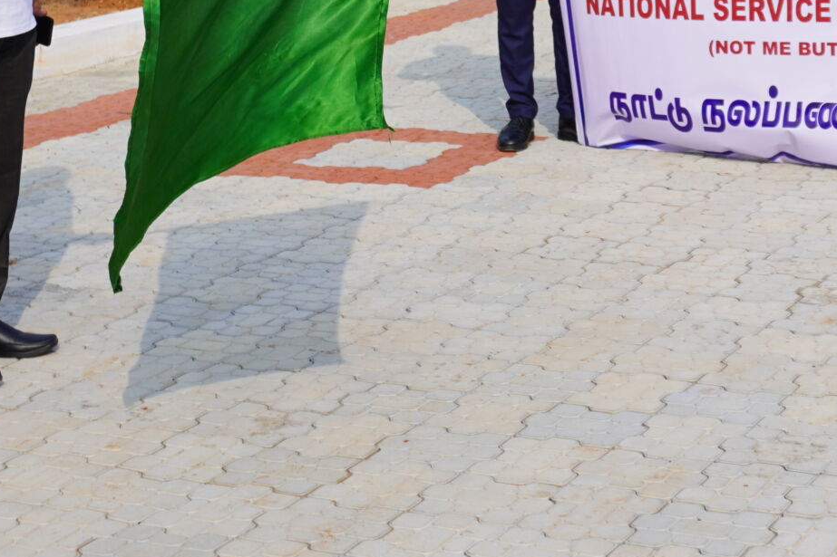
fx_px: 2031
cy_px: -120
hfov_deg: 23.0
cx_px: 670
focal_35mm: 87
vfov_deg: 15.1
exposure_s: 1/800
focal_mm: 21
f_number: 5
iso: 100
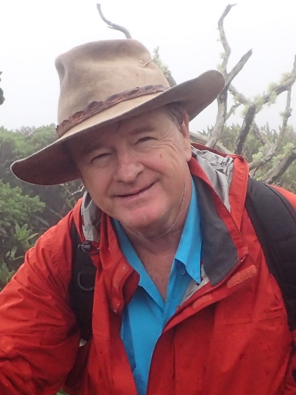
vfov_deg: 69.4
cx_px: 148
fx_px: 285
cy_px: 198
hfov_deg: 54.9
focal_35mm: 25
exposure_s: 1/500
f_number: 2.8
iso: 100
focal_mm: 4.5
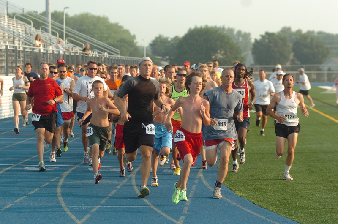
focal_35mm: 142
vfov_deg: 9.6
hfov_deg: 14.4
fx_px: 1335
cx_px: 169
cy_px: 112
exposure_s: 1/2500
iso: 400
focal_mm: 95
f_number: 2.8
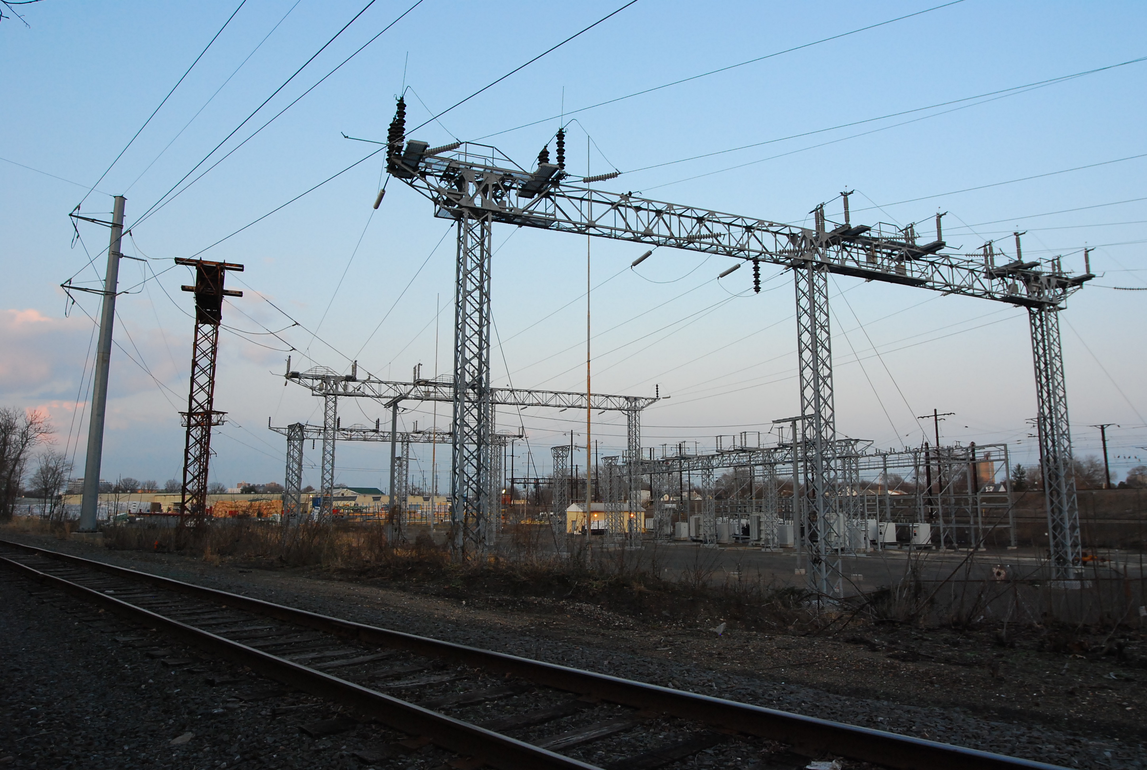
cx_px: 574
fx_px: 718
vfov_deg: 56.4
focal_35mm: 22
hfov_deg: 77.2
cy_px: 385
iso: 800
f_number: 8
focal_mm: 15
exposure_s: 1/200
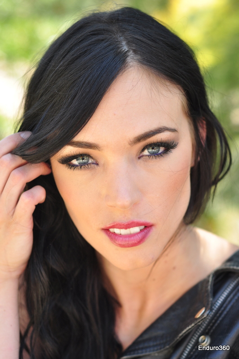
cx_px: 120
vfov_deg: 27.0
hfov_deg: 18.2
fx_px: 748
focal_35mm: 75
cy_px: 180
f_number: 4
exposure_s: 1/400
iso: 250
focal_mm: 50
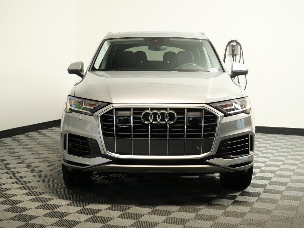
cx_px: 152
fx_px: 527
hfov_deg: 32.2
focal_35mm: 60
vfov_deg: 24.4
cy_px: 114
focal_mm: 30
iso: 250
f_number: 5
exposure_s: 1/200
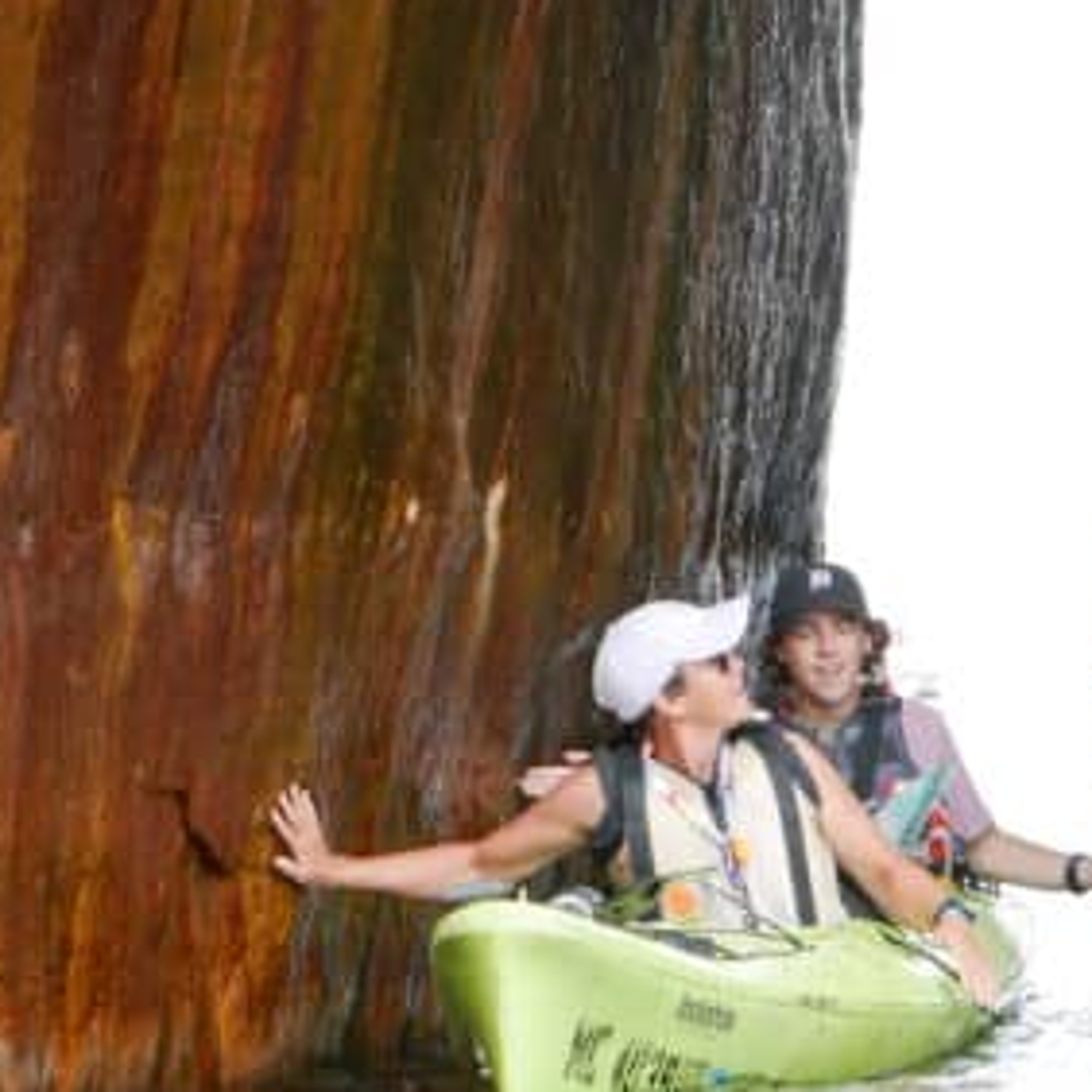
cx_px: 656
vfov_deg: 9.1
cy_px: 759
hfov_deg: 9.1
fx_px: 6888
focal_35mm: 193
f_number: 4.9
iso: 200
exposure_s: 1/100
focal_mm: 30
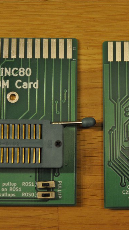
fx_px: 650
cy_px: 116
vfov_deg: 20.0
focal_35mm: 107
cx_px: 90
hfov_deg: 11.3
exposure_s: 1/15
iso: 1600
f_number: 5.3
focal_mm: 45
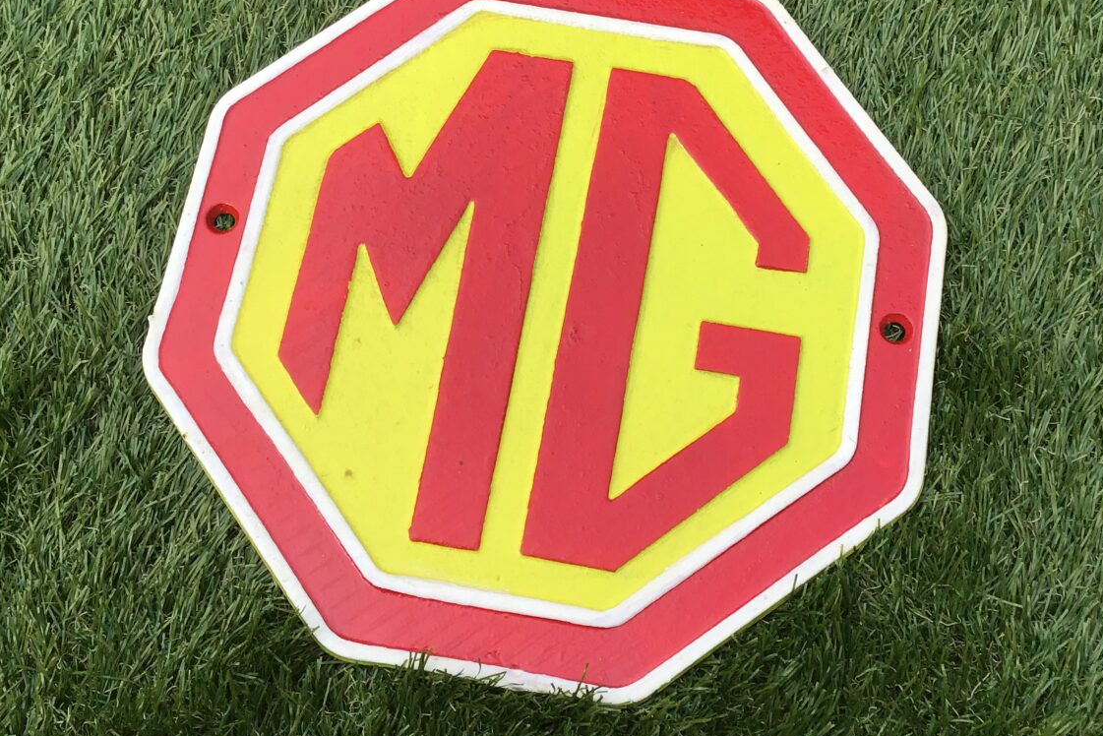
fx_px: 1410
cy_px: 309
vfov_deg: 29.2
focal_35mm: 46
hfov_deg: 42.7
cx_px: 574
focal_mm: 3.3
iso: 25
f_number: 2.4
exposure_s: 1/405
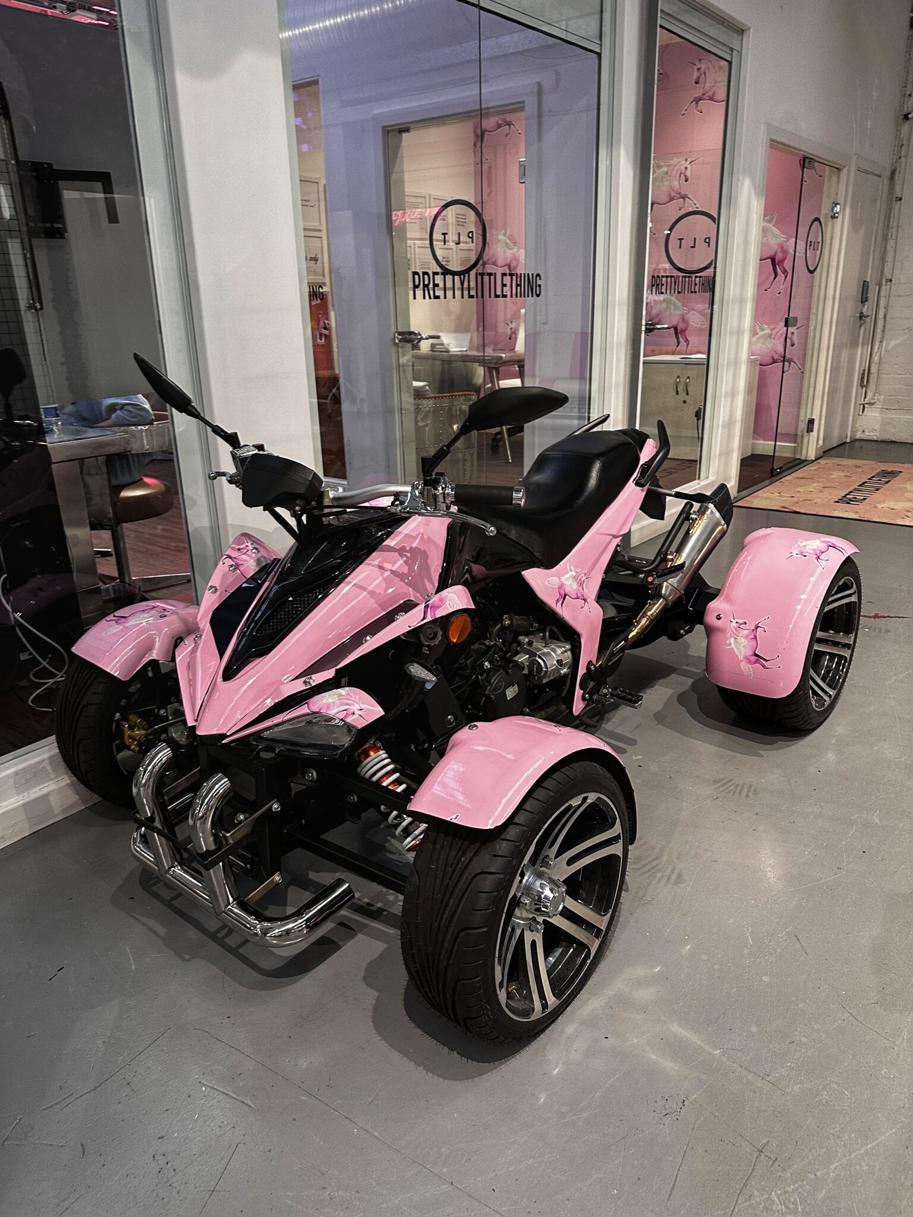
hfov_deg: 56.8
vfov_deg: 71.6
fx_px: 844
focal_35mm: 24
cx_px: 456
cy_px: 608
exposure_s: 1/50
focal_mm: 6.86
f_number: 1.78
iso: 200
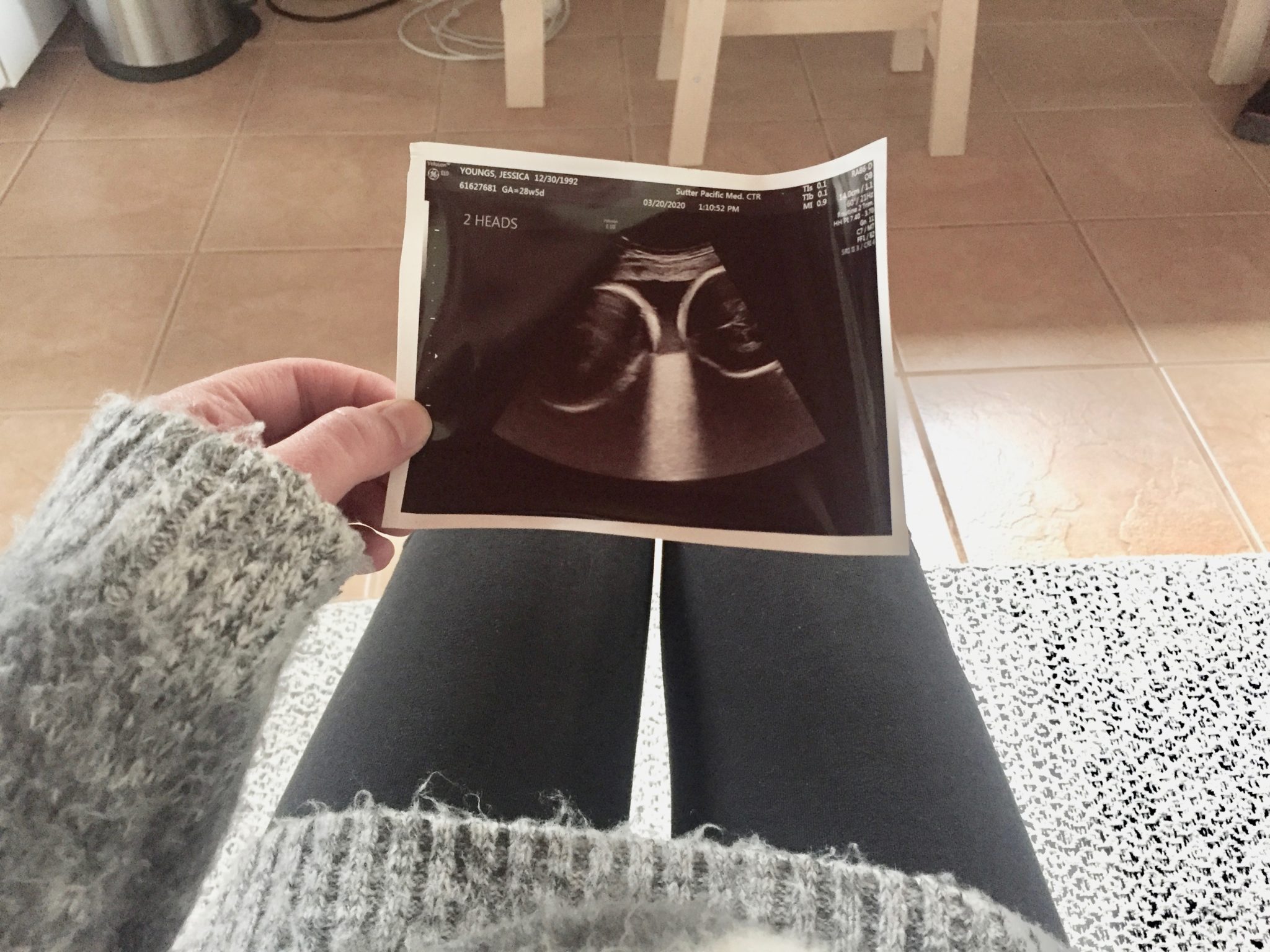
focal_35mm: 29
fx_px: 1064
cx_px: 635
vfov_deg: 48.2
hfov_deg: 61.7
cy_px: 476
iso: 200
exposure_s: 1/30
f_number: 2.2
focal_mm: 4.15
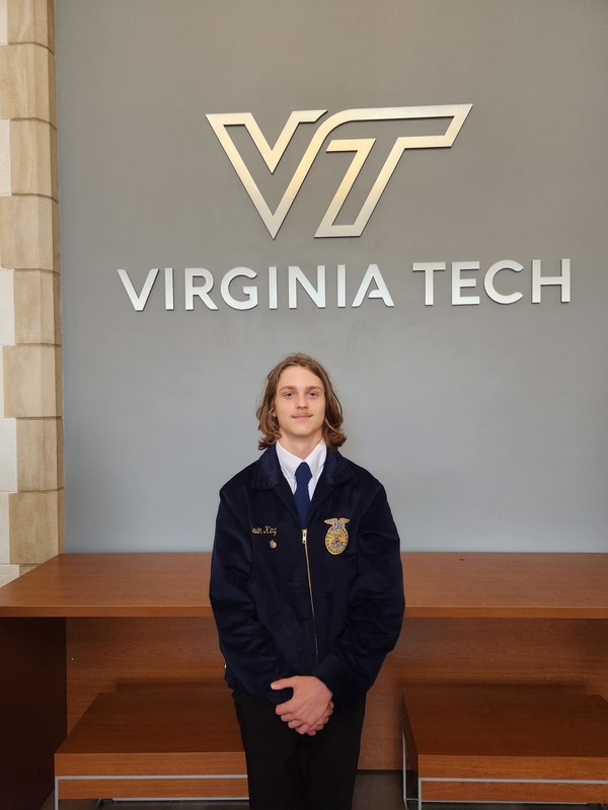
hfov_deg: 58.9
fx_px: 539
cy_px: 405
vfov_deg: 73.9
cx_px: 304
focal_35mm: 23
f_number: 1.8
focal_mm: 5.4
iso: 500
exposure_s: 1/120
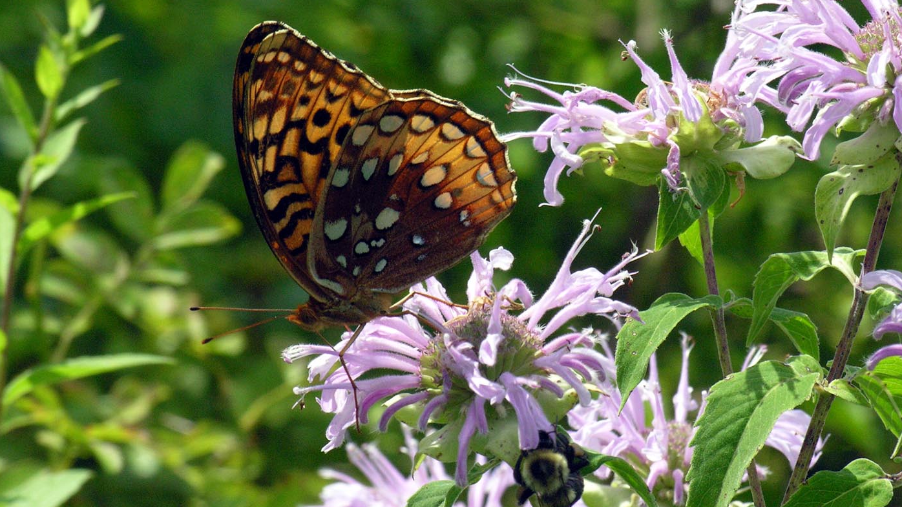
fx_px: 7892
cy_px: 293
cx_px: 450
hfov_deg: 6.5
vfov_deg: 3.7
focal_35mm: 330
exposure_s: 1/572
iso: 200
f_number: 6.9
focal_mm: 77
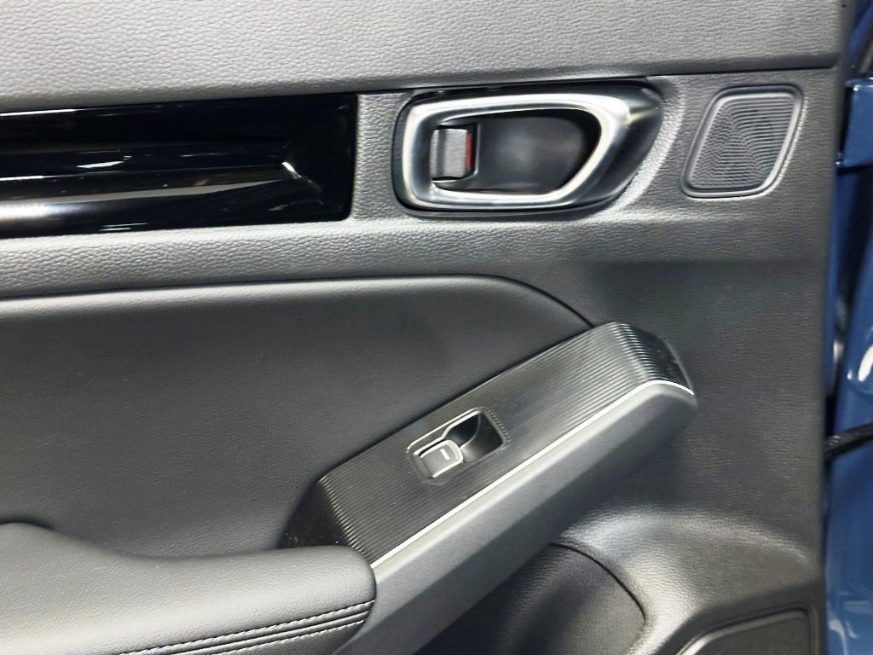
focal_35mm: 48
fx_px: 1211
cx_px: 436
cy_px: 328
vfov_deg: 30.3
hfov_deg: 39.7
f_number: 1.78
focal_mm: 6.86
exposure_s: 1/24
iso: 640
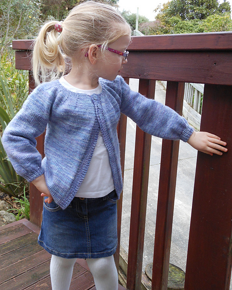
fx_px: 343
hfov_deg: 37.4
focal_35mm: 40
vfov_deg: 45.8
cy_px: 138
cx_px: 116
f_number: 3.6
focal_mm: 6.8
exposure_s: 1/125
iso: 200
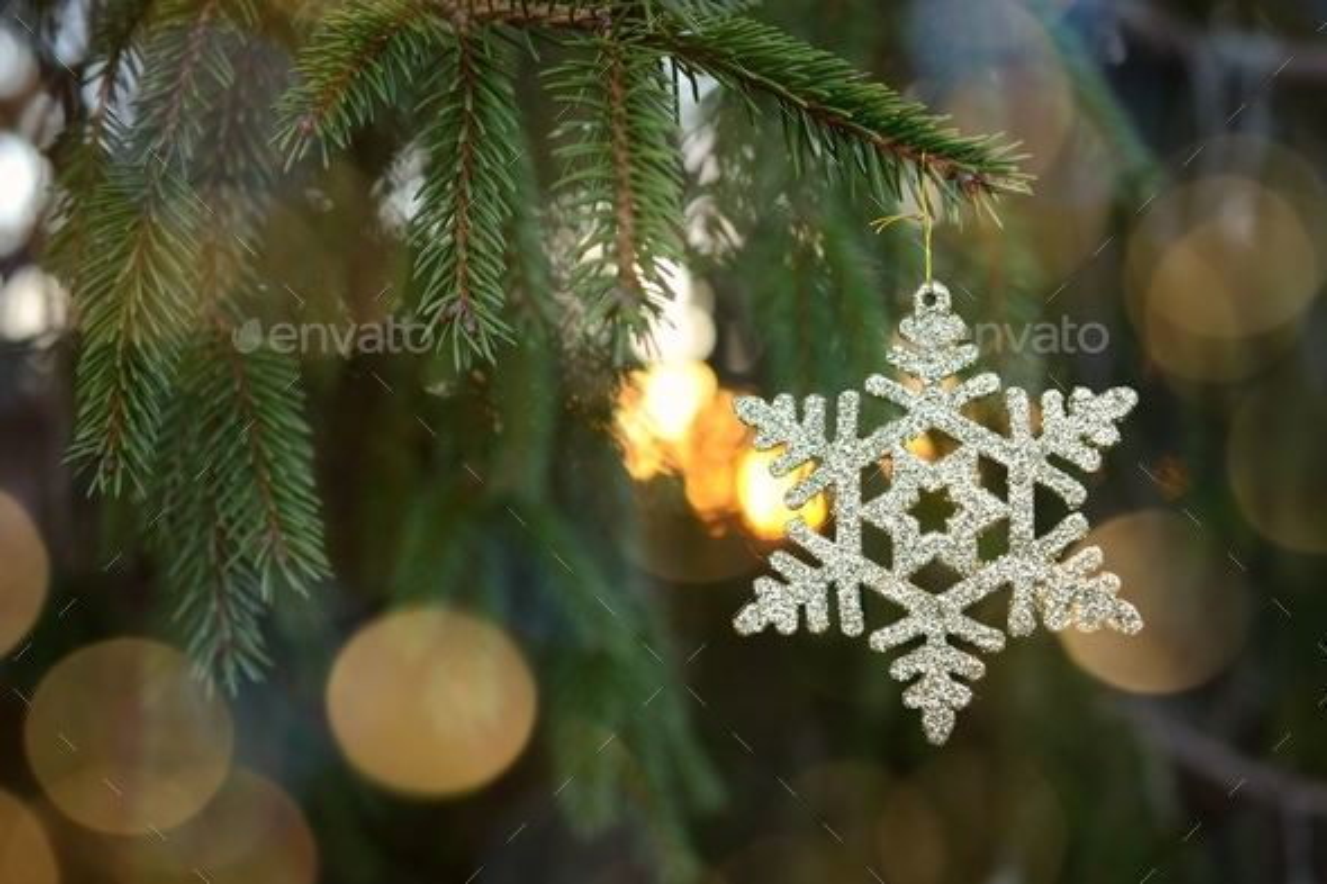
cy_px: 442
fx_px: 2211
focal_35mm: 60
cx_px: 664
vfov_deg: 22.6
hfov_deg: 33.4
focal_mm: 40
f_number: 2.8
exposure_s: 1/80
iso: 400
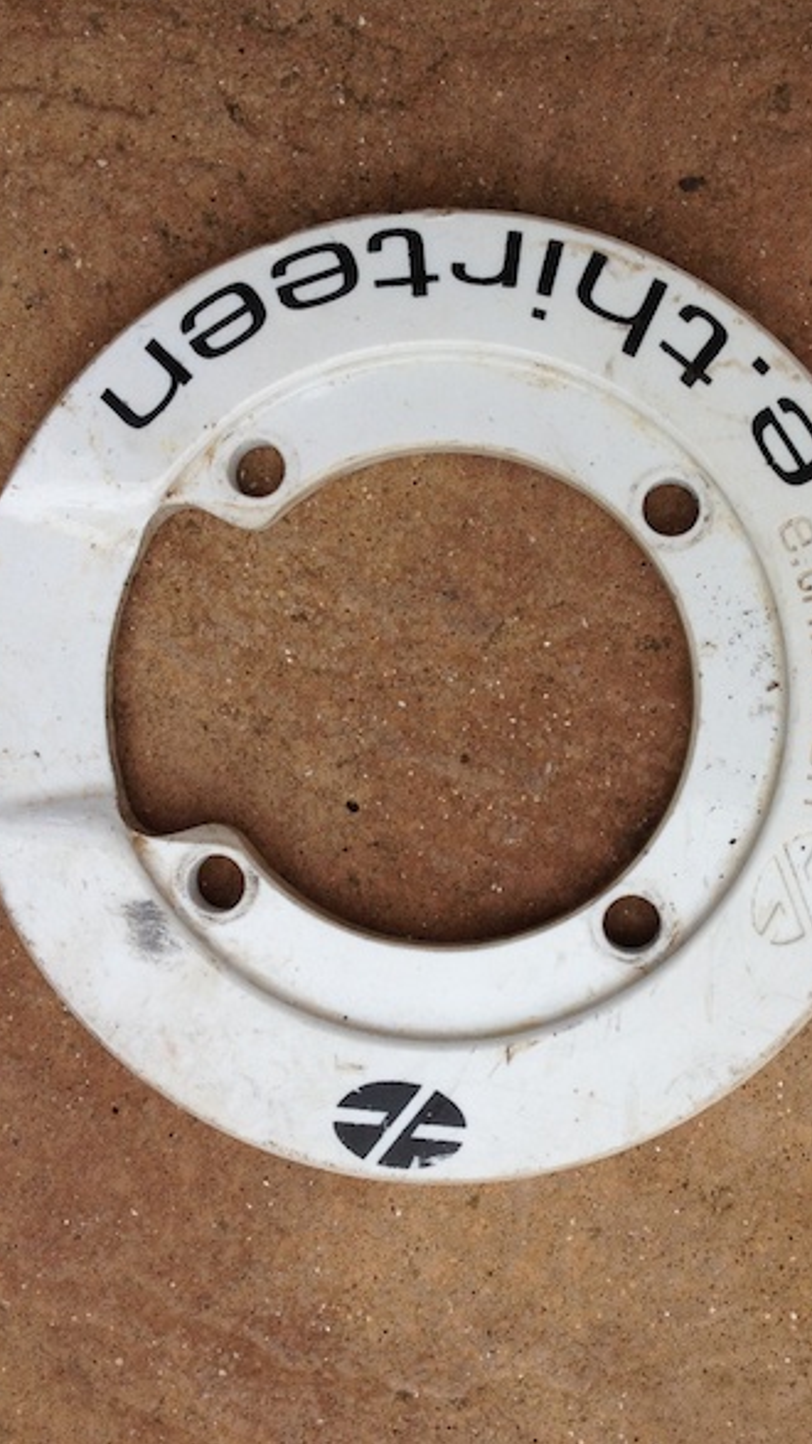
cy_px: 711
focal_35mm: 52
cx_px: 514
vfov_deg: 39.9
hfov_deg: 23.0
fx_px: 1991
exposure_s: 1/600
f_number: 2.4
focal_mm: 4.28
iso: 50
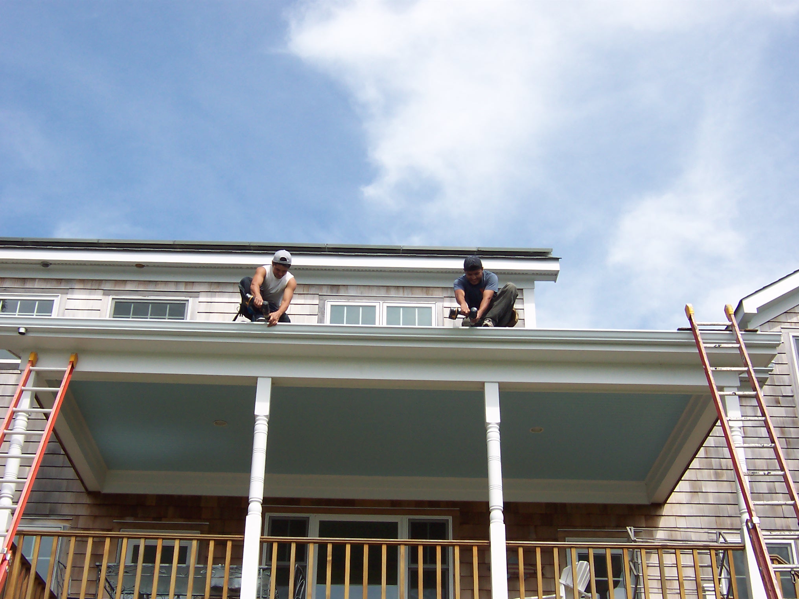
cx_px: 400
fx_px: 1546
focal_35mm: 67
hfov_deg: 29.0
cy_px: 300
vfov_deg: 21.9
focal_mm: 10.4
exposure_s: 1/500
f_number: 4.8
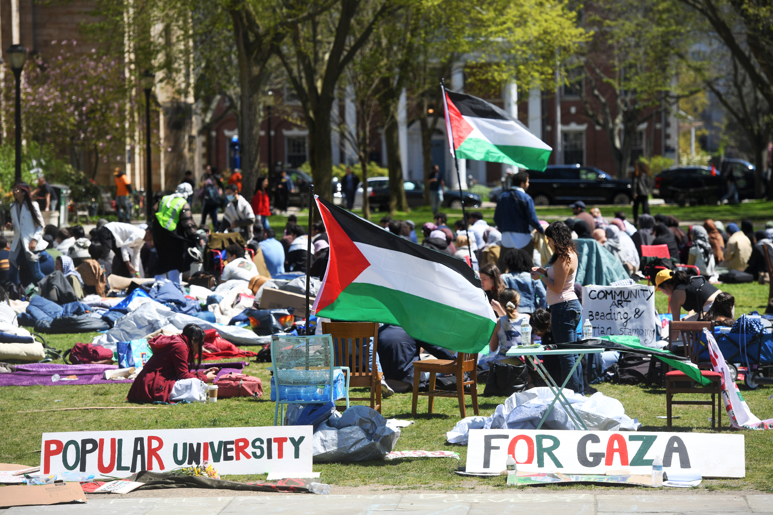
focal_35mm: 150
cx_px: 386
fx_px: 3221
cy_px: 258
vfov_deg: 9.1
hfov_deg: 13.7
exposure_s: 1/800
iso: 200
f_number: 6.3
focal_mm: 150
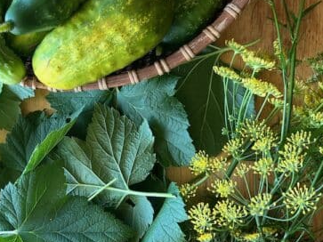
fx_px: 513
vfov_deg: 26.5
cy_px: 132
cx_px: 93
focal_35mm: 55
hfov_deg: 34.4
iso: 64
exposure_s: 1/121
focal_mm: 5.7
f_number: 1.5
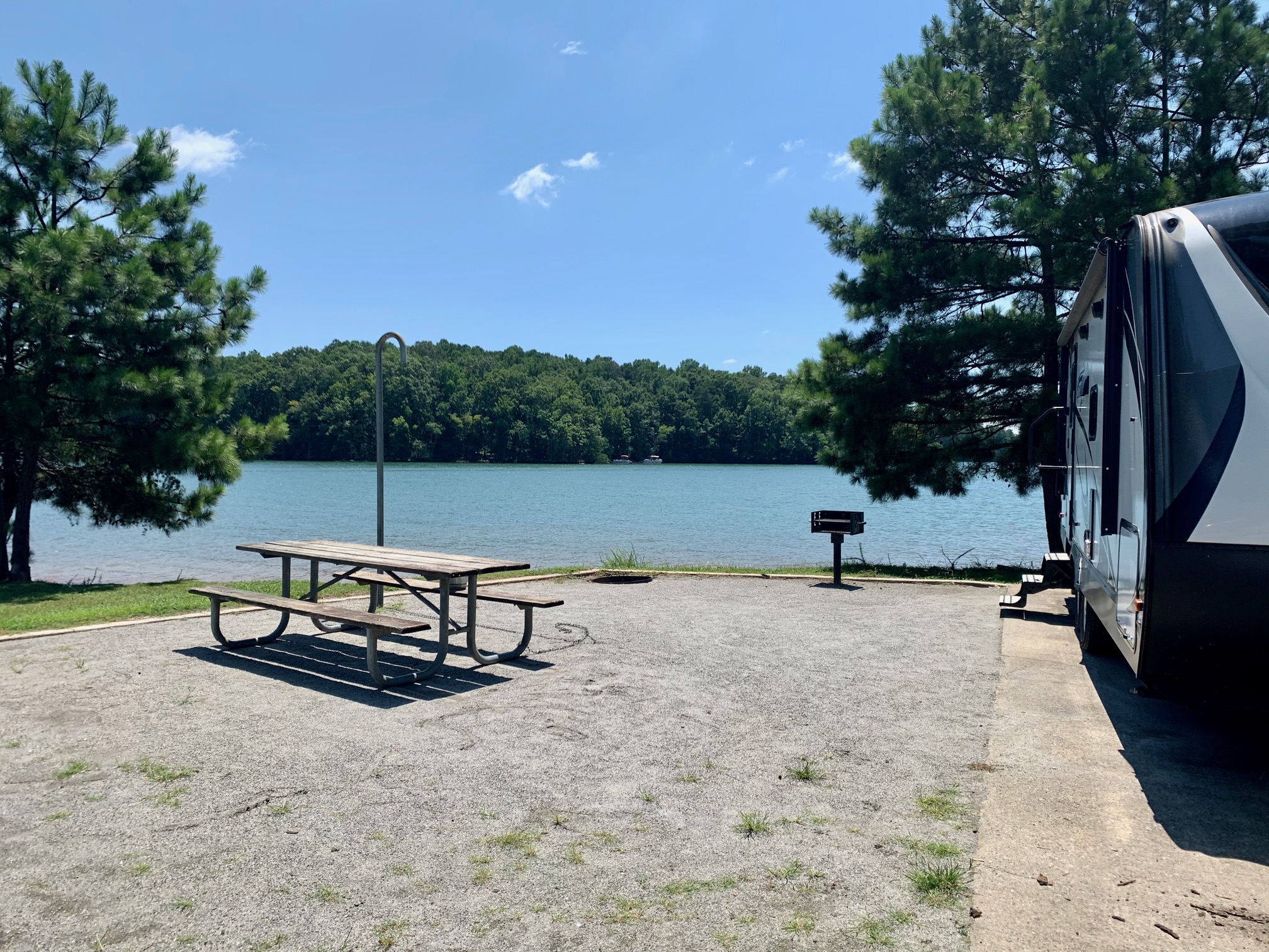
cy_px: 476
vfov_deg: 53.1
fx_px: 953
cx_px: 634
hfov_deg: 67.3
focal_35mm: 26
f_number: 1.8
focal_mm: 4.25
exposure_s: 1/2915
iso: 25
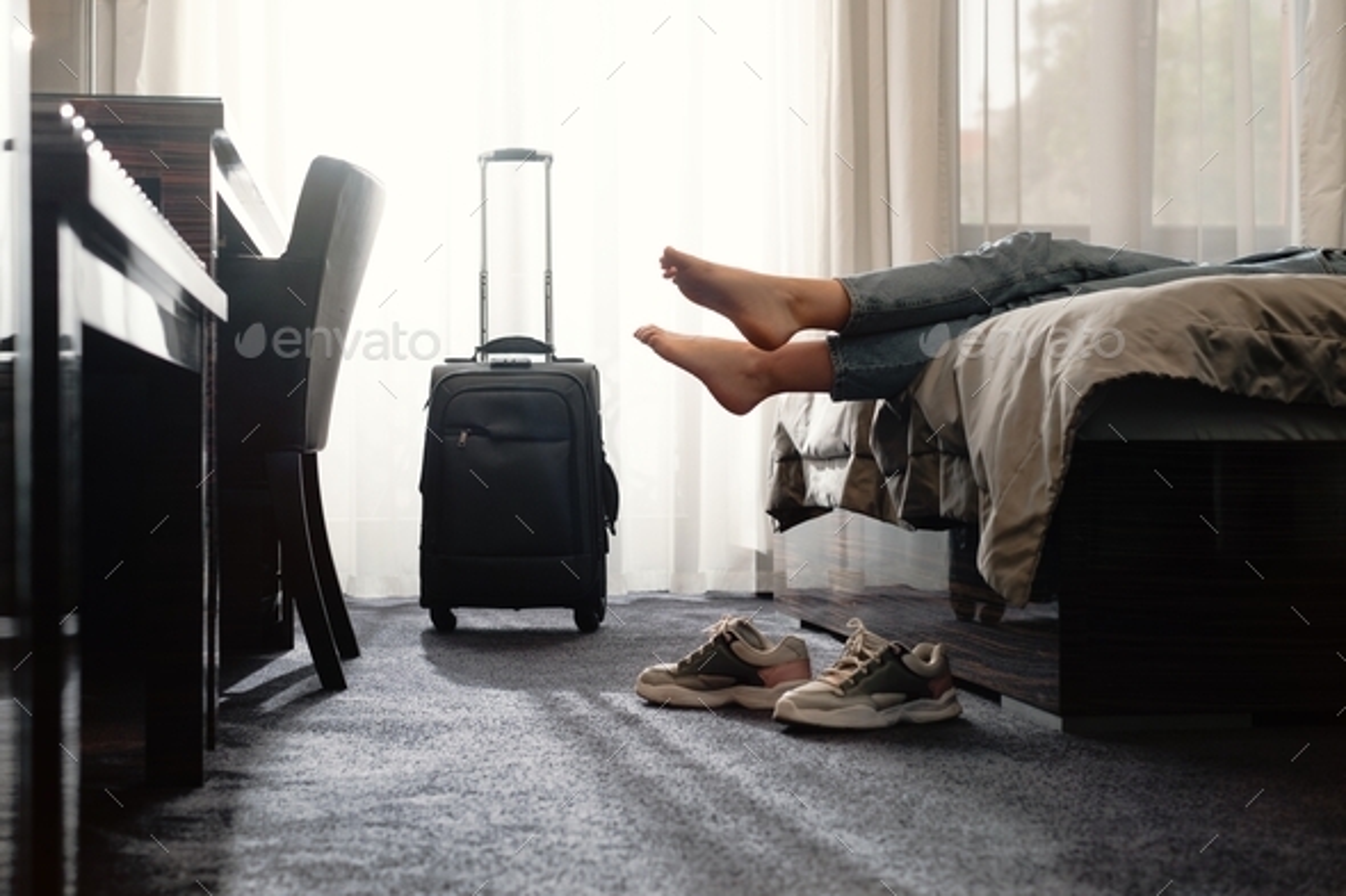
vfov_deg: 25.5
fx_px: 1981
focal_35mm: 53
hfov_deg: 37.5
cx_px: 673
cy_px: 448
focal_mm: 35
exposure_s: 1/200
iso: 320
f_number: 3.2
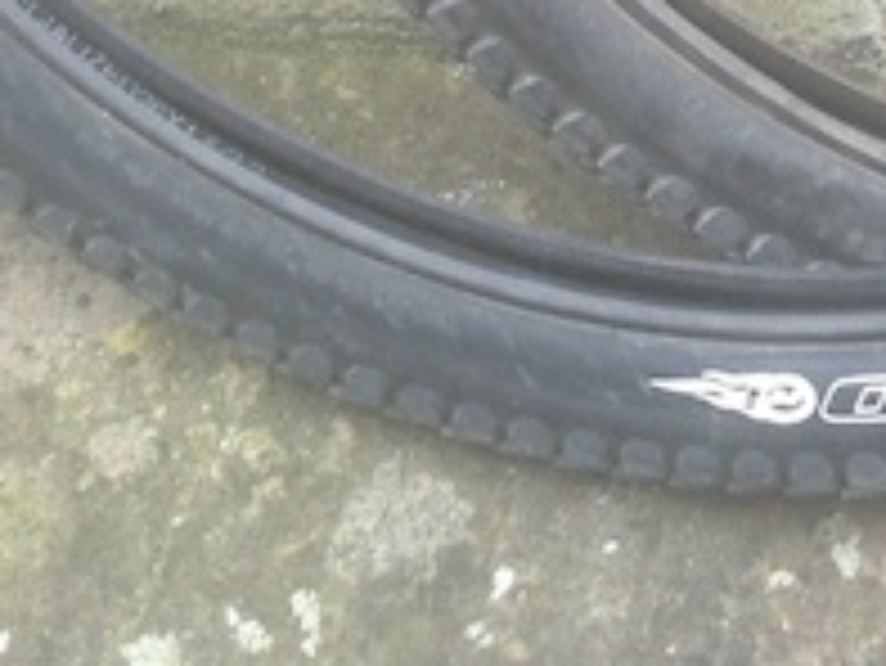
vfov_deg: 10.2
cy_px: -666
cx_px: 967
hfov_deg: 14.4
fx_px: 3432
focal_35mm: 134
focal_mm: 4.13
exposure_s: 1/60
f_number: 2.4
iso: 64
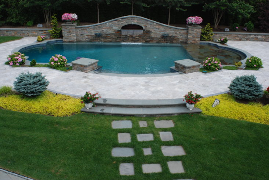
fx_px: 269
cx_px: 134
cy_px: 90
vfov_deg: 37.0
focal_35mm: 36
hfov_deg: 53.1
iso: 400
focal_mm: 24
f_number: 10
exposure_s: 1/400
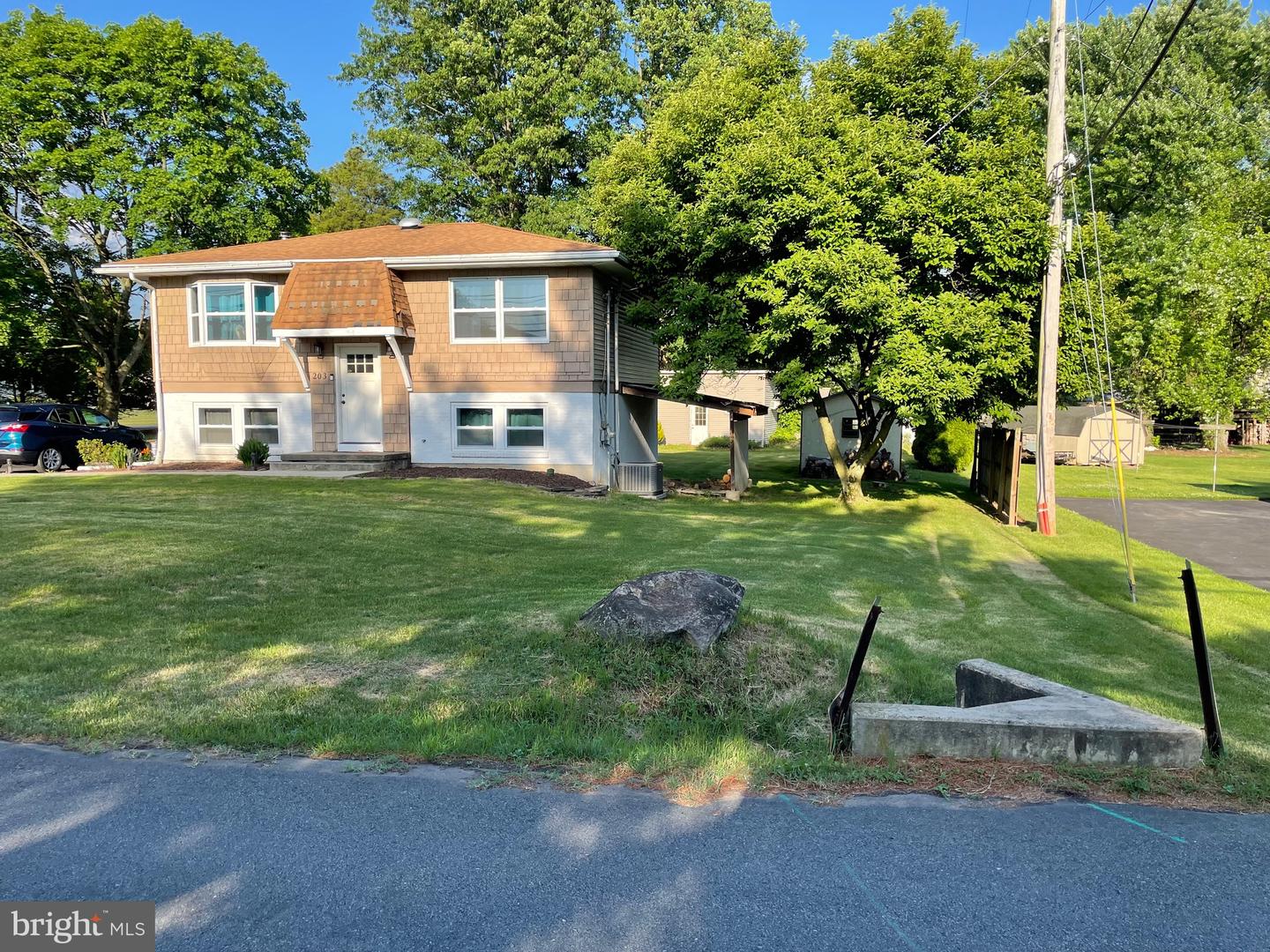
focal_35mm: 26
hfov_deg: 67.3
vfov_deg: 53.1
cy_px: 476
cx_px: 635
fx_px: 954
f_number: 1.6
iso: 32
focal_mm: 4.2
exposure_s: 1/1114
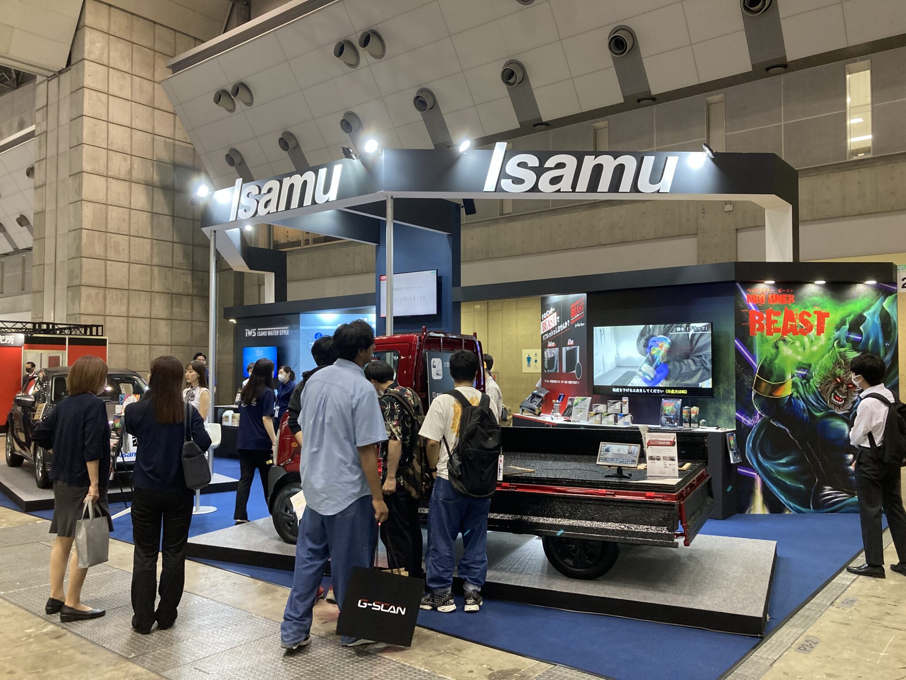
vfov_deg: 49.7
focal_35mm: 28
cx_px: 453
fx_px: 733
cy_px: 340
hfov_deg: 63.4
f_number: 1.8
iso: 160
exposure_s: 1/50
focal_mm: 3.99
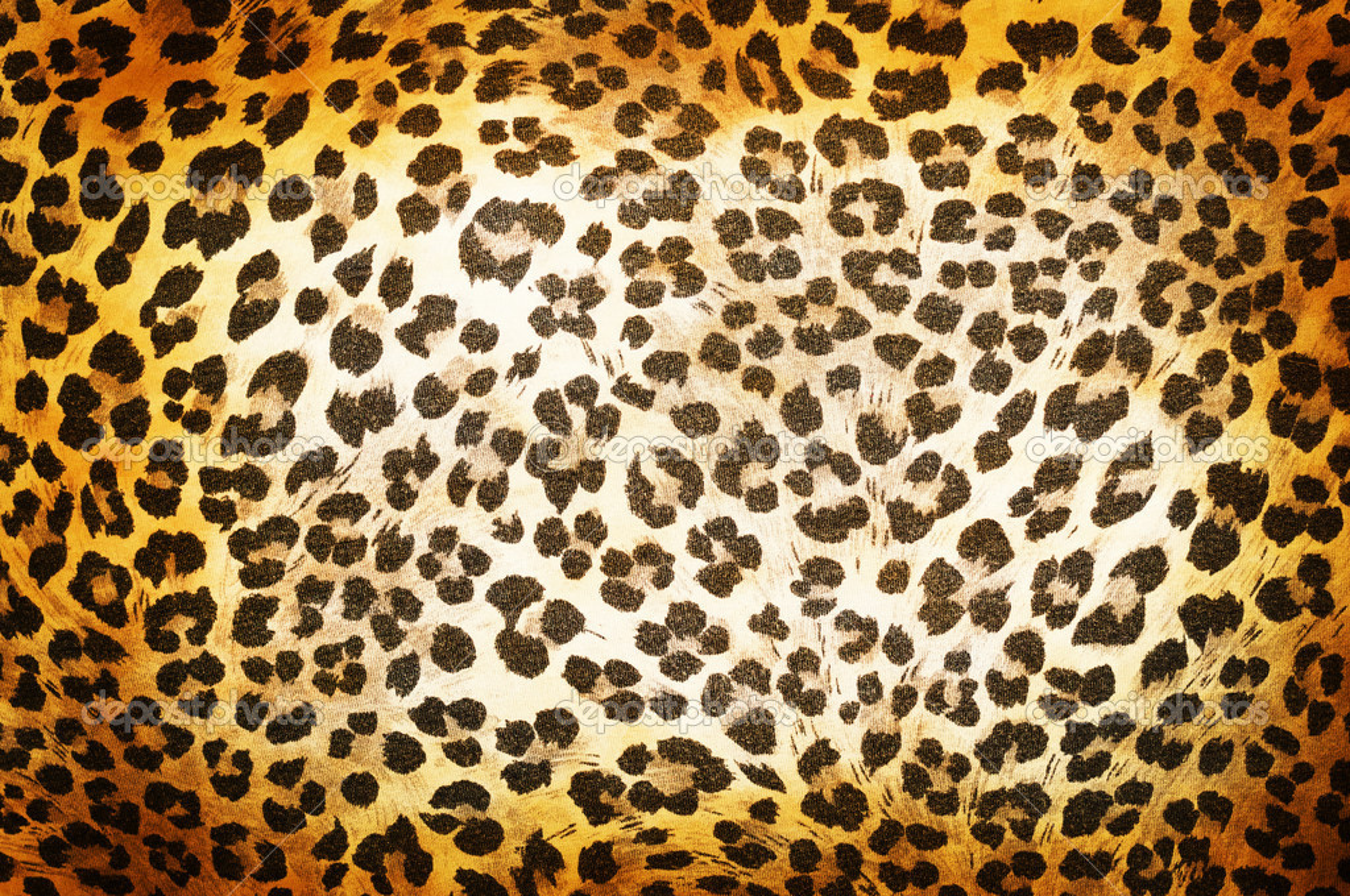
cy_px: 448
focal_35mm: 75
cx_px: 675
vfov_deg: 18.1
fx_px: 2809
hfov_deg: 27.0
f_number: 4.5
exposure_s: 1/50
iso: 250
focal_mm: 50
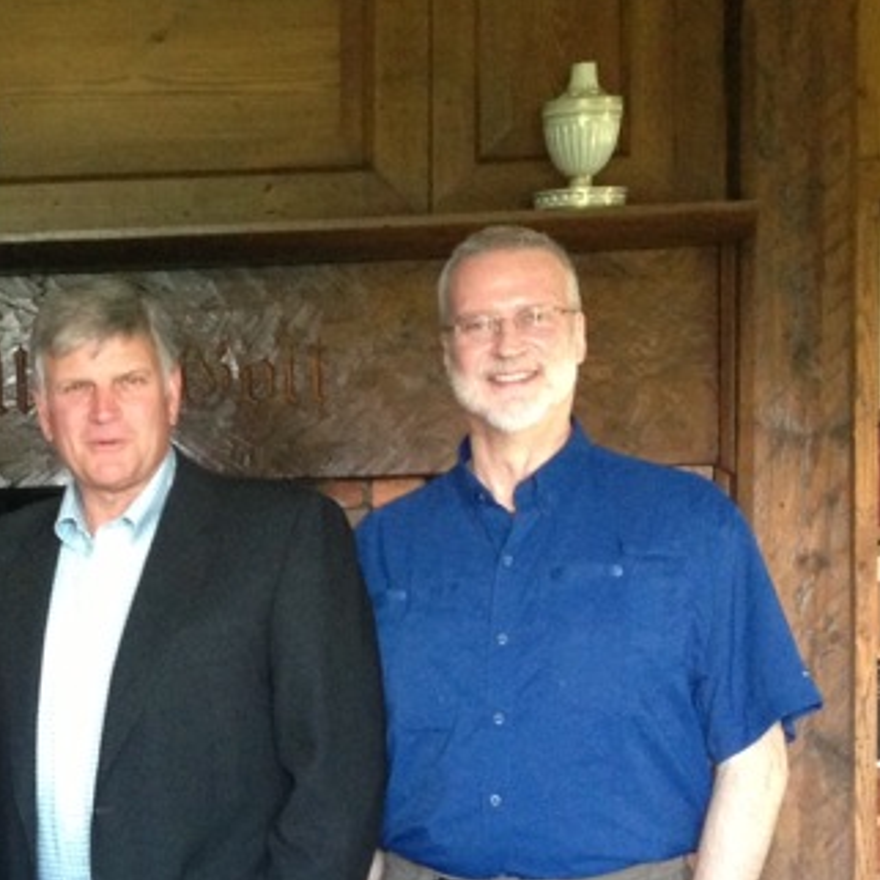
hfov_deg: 18.3
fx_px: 2560
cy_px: 753
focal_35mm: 89
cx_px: -225
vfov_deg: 19.2
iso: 250
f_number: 2.4
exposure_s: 1/20
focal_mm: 4.13
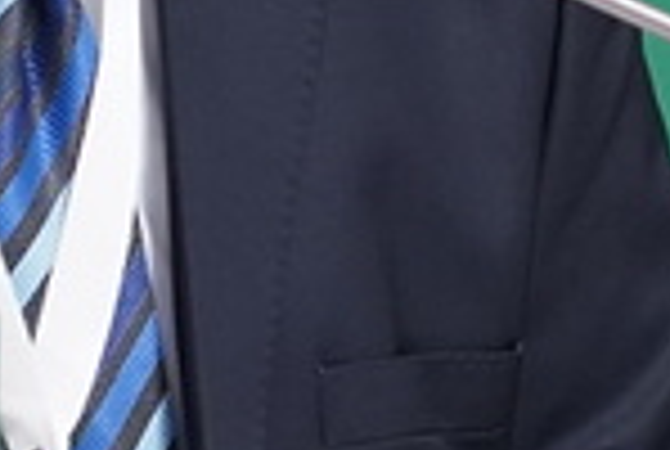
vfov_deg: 1.6
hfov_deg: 2.4
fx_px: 16243
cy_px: 4
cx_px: 479
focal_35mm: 871
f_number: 3.5
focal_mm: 85
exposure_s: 1/125
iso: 1250
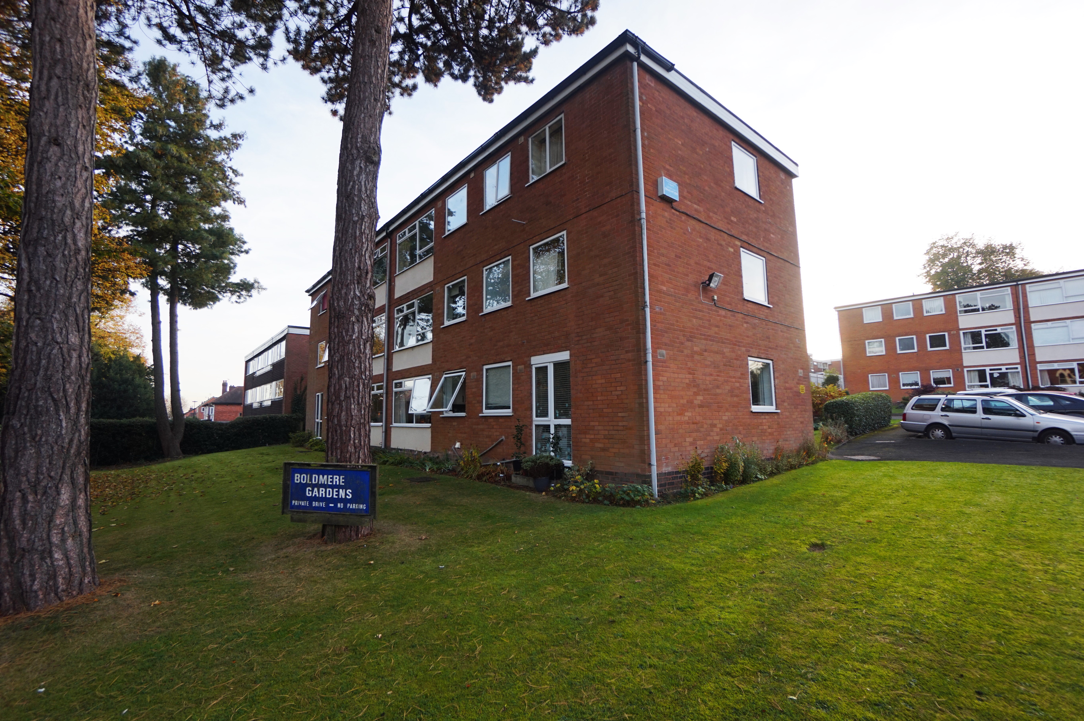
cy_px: 360
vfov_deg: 77.3
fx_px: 451
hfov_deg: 100.4
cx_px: 542
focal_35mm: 15
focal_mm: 10
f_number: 4.5
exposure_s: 1/60
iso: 100
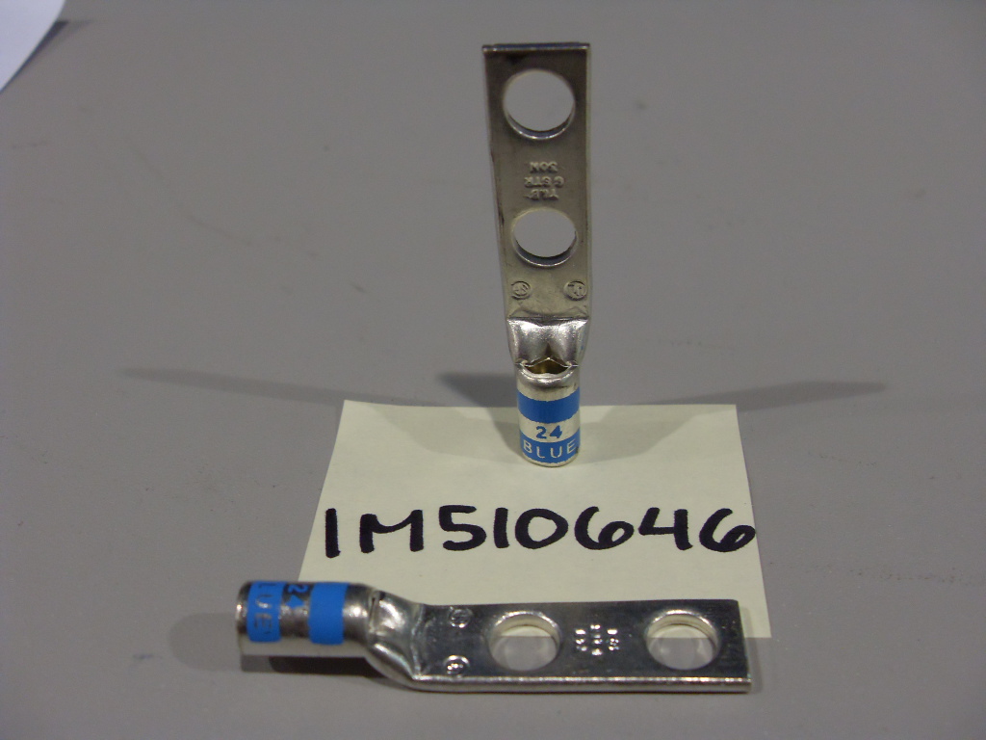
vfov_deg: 38.7
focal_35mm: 37
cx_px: 493
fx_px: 1054
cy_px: 370
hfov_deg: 50.1
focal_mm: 6.3
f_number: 2.8
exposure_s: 1/45
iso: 200
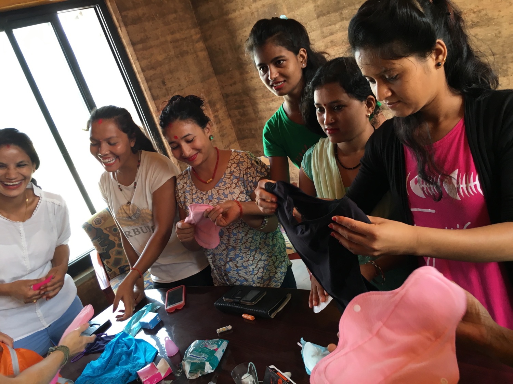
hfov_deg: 61.7
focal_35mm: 29
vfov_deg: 48.2
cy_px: 192
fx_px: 430
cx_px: 256
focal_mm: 4.15
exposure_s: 1/33
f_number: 2.2
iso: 40
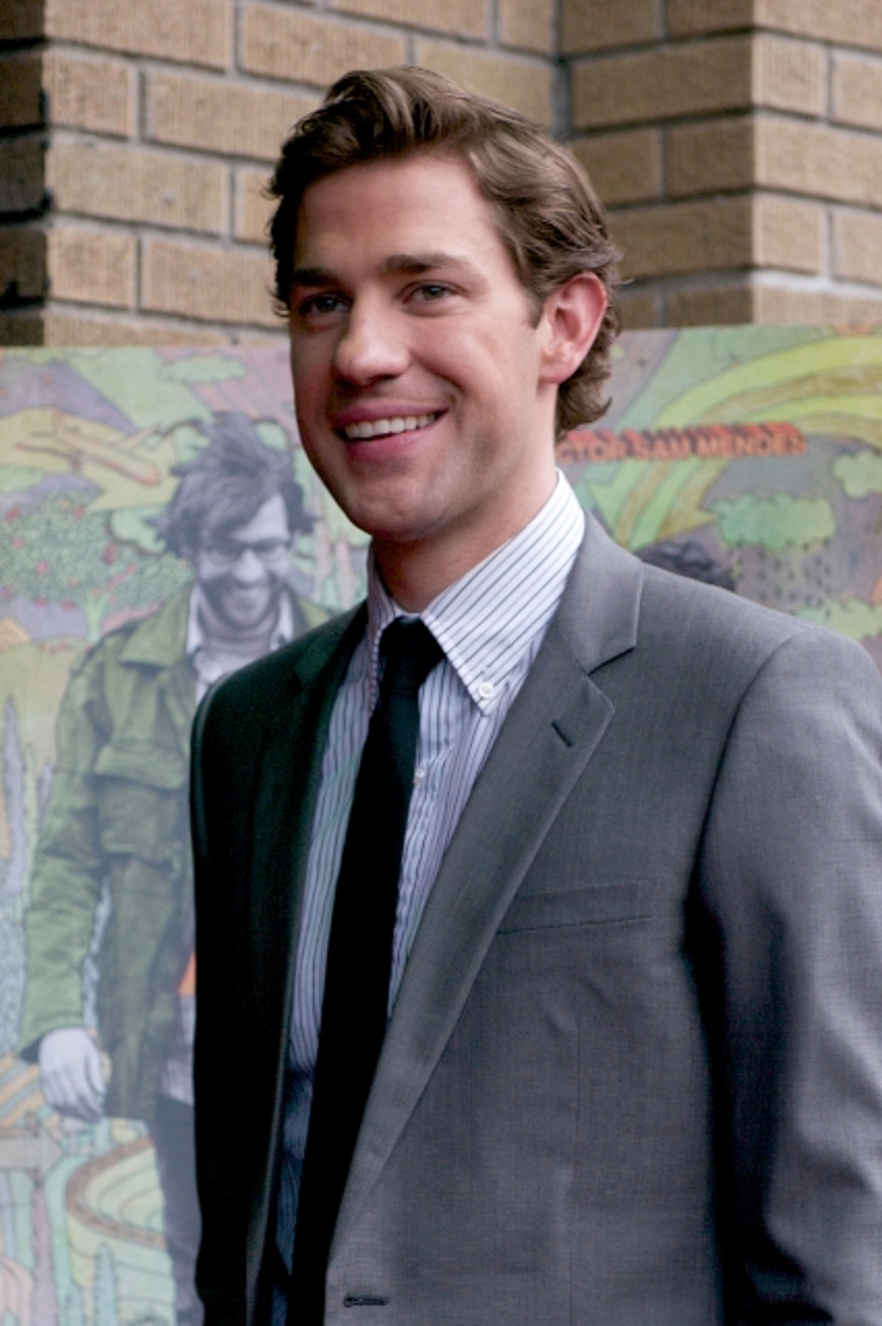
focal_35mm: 105
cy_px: 663
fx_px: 3863
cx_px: 441
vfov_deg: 19.5
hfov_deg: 13.0
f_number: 4
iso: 250
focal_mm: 70
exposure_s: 1/200
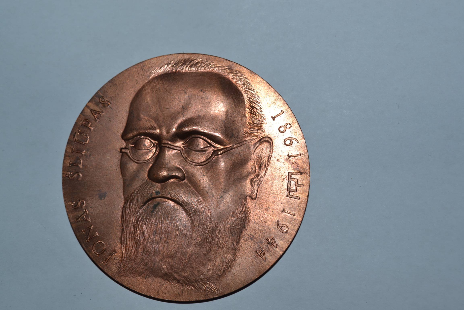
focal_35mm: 54
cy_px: 155
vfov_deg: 25.1
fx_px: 696
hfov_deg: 36.9
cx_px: 232
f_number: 8
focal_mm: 36
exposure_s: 1/60
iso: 100
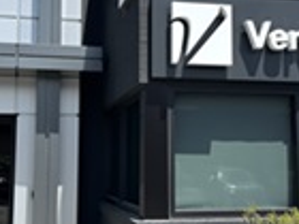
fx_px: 579
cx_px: 154
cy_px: 90
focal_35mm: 67
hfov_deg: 29.0
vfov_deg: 21.9
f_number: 1.78
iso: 80
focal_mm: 6.86
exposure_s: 1/4348
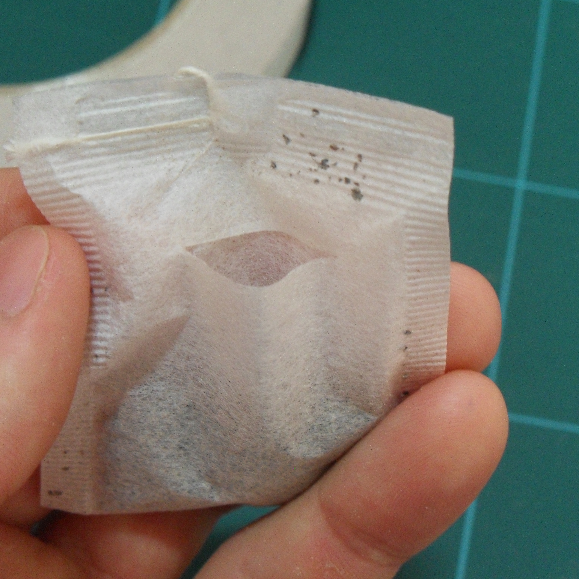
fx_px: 1514
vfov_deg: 21.7
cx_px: 266
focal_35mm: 80
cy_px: 290
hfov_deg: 21.6
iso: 400
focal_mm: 12.2
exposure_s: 1/30
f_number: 4.3
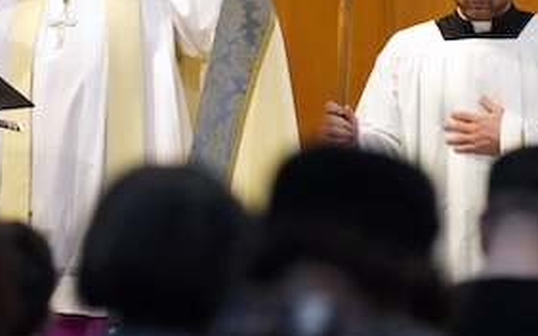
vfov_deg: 1.5
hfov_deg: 2.4
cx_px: 86
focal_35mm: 868
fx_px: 12722
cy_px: 27
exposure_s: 1/160
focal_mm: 400
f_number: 5.6
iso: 16000
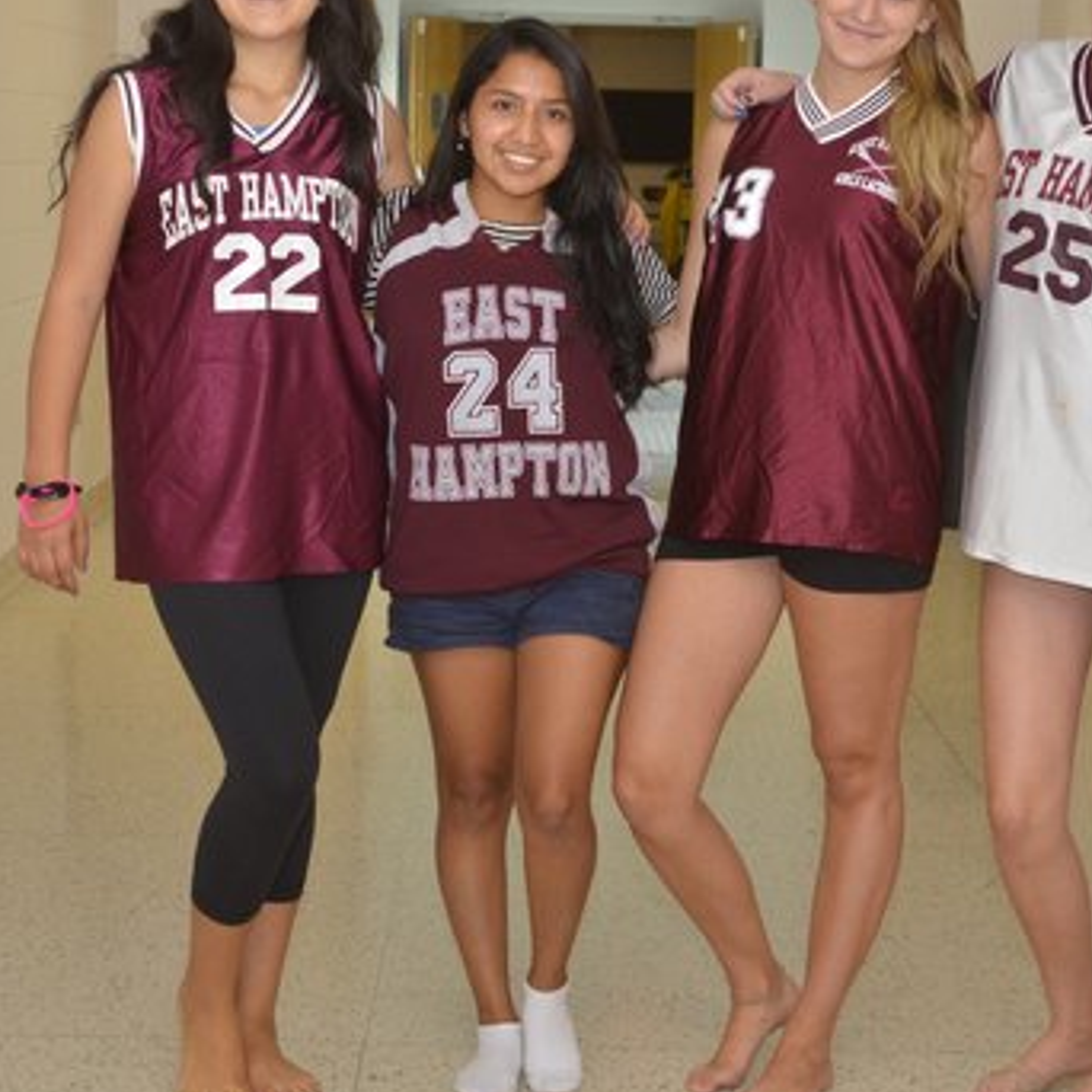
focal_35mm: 79
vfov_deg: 22.0
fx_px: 2811
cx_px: 626
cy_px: 501
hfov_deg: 22.0
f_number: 7.1
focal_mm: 35
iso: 1000
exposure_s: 1/60
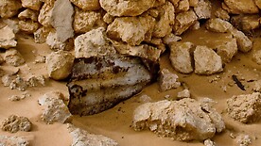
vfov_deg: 10.3
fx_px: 789
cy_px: -65
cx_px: 230
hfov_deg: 18.5
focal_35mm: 114
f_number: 14
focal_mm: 20
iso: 400
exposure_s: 1/160
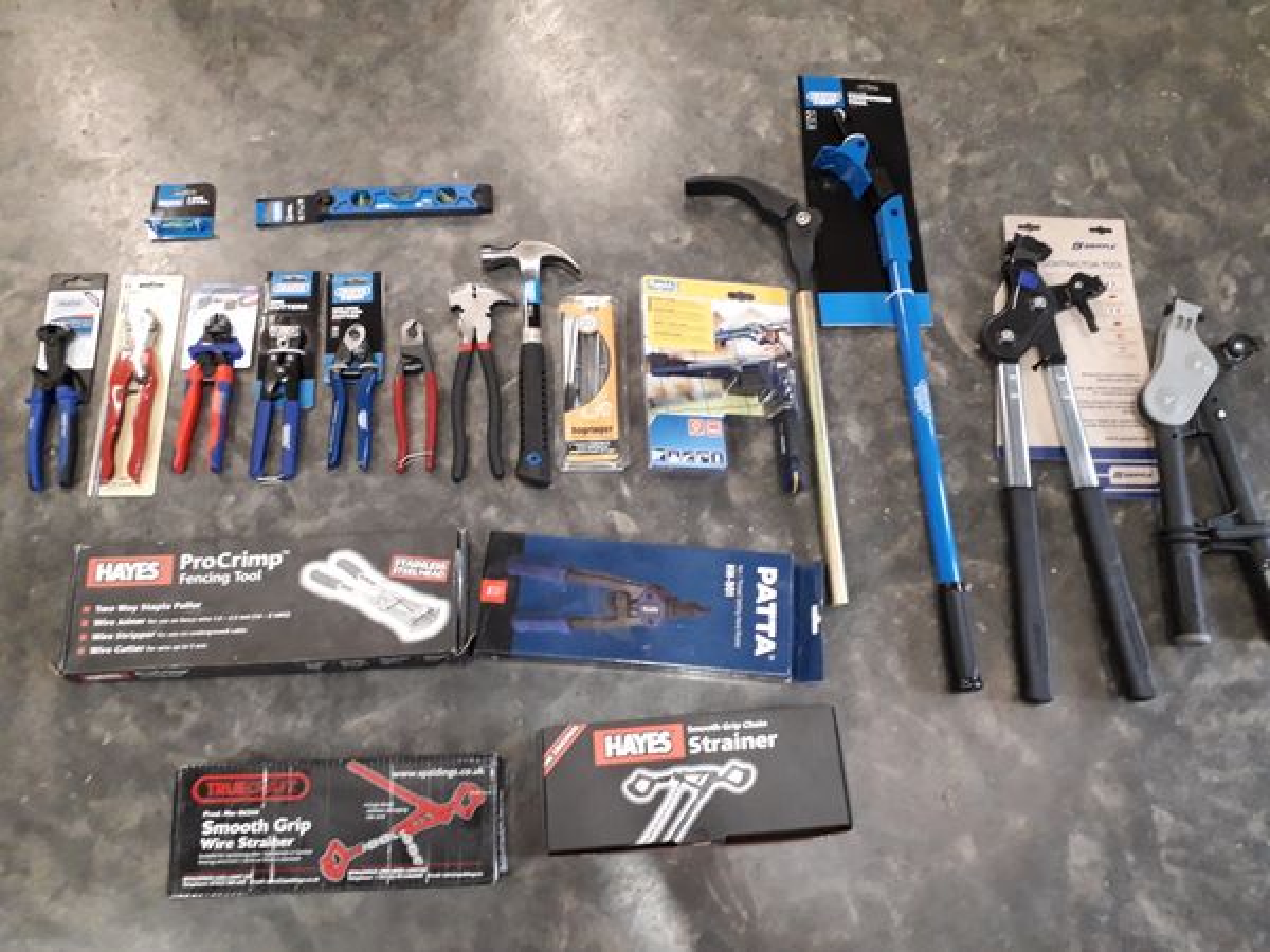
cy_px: 476
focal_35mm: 27
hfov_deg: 65.3
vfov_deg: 51.4
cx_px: 635
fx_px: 991
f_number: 1.9
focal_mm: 3.6
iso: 200
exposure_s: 1/25
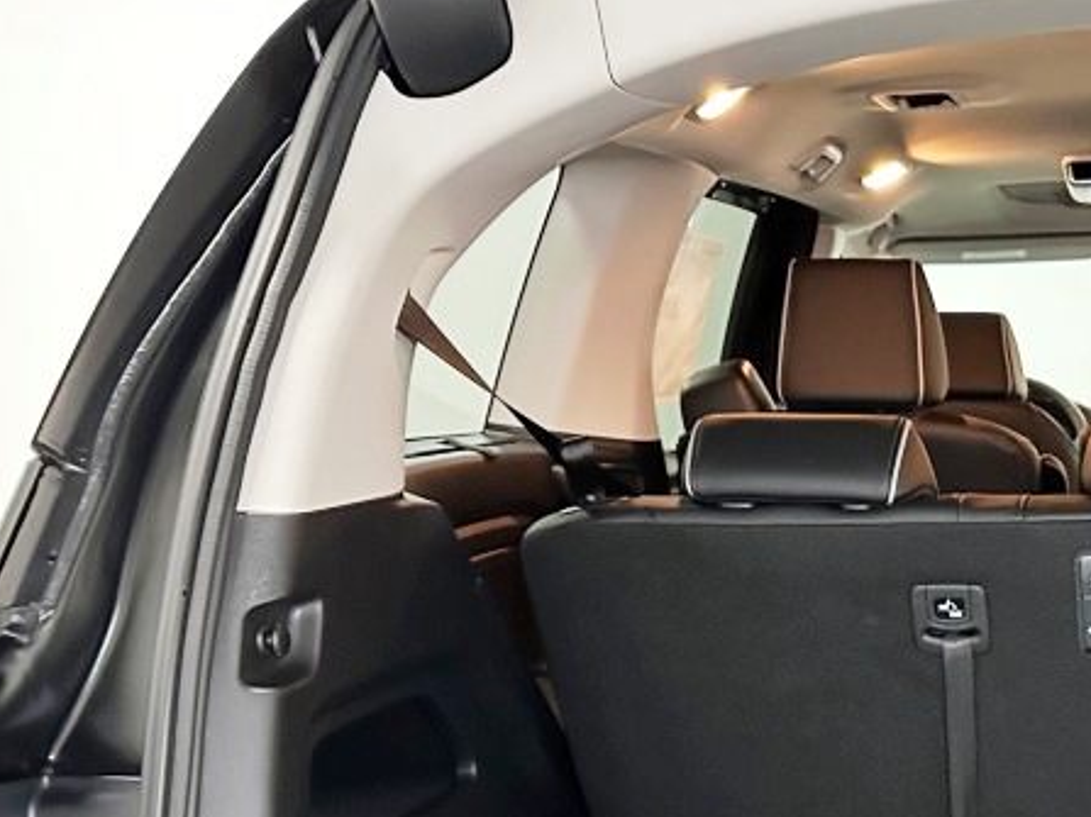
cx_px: 1172
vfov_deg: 25.2
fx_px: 1733
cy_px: 834
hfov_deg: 31.4
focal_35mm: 55
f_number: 1.78
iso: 1250
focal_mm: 6.86
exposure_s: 1/30
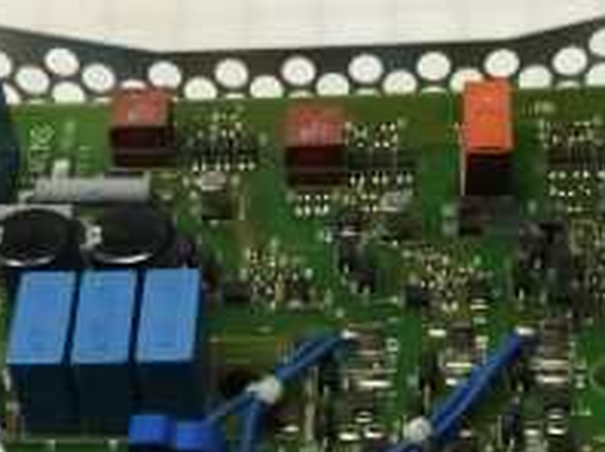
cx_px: 312
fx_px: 1536
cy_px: 663
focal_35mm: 88
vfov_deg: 15.5
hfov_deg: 22.3
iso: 32
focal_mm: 4.15
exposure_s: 1/15
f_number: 2.2
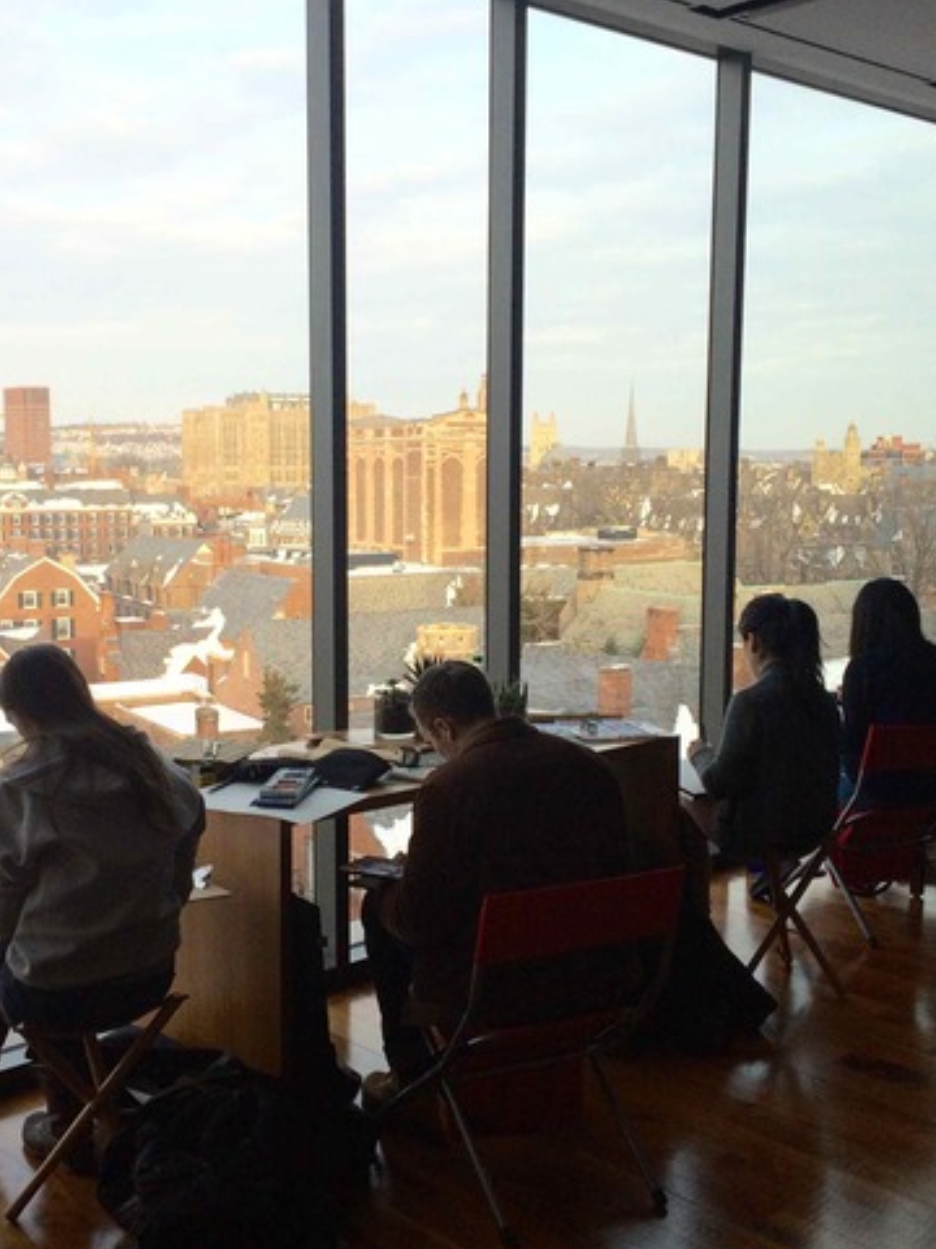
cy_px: 624
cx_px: 376
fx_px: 1406
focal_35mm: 39
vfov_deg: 47.9
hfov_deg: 36.7
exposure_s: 1/427
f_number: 2.2
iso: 32
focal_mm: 4.15
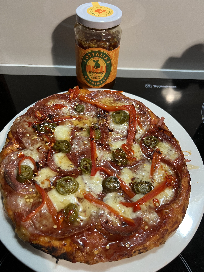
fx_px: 204
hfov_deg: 53.1
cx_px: 102
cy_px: 136
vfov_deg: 67.3
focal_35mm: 26
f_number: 1.5
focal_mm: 5.7
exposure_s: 1/50
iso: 400
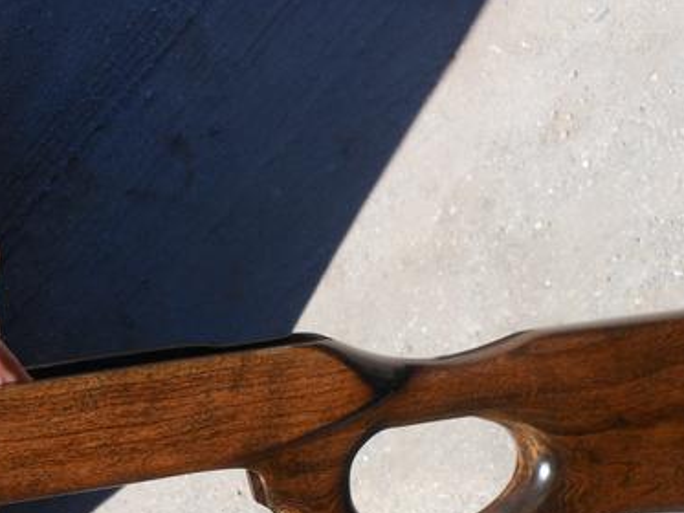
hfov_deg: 39.3
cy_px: 436
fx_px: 949
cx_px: 244
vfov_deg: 29.3
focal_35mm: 48
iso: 80
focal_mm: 5
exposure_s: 1/400
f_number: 3.7
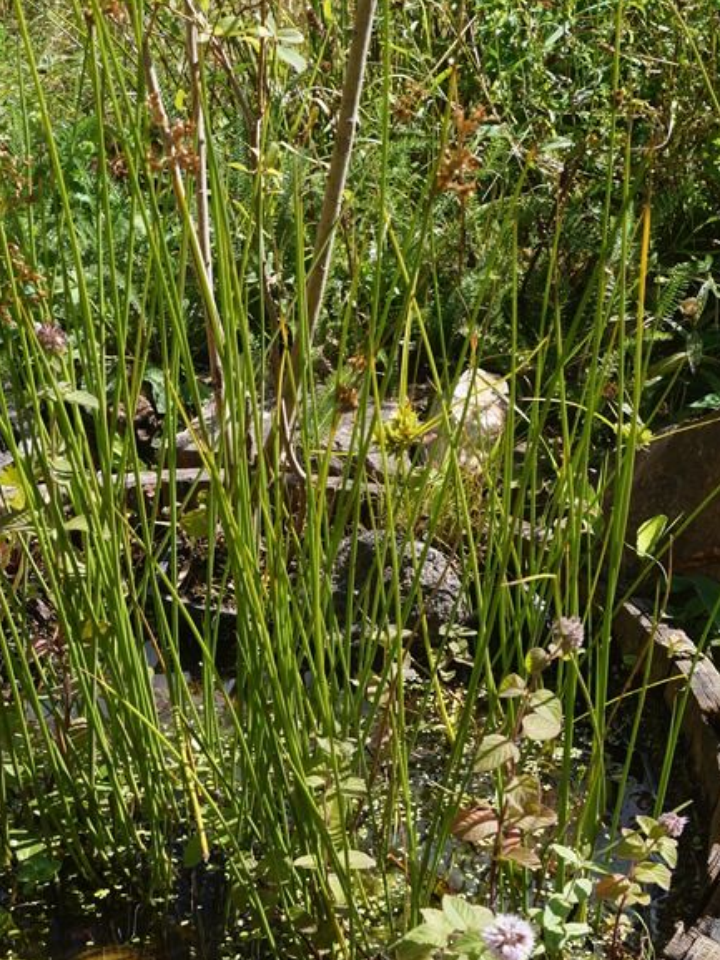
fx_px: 1277
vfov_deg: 40.7
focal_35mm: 46
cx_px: 180
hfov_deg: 31.0
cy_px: 648
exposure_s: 1/125
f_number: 9
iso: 100
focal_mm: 18
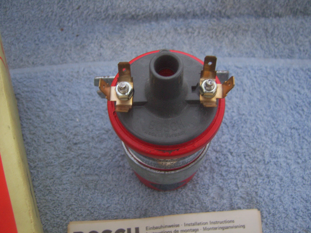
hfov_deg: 49.0
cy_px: 116
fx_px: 341
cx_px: 156
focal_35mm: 38
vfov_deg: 37.7
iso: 100
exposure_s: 1/20
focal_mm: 7.8
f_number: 2.8
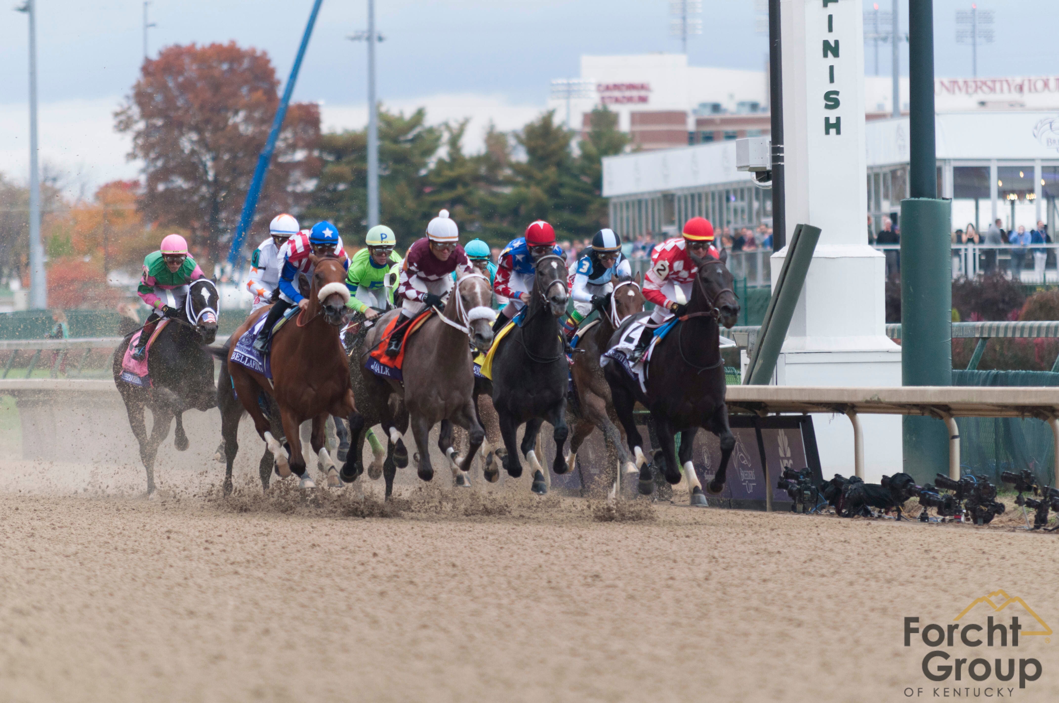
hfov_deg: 6.9
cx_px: 530
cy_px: 352
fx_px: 8814
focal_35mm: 300
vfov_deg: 4.6
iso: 100
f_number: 2.8
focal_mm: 200
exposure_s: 1/1500
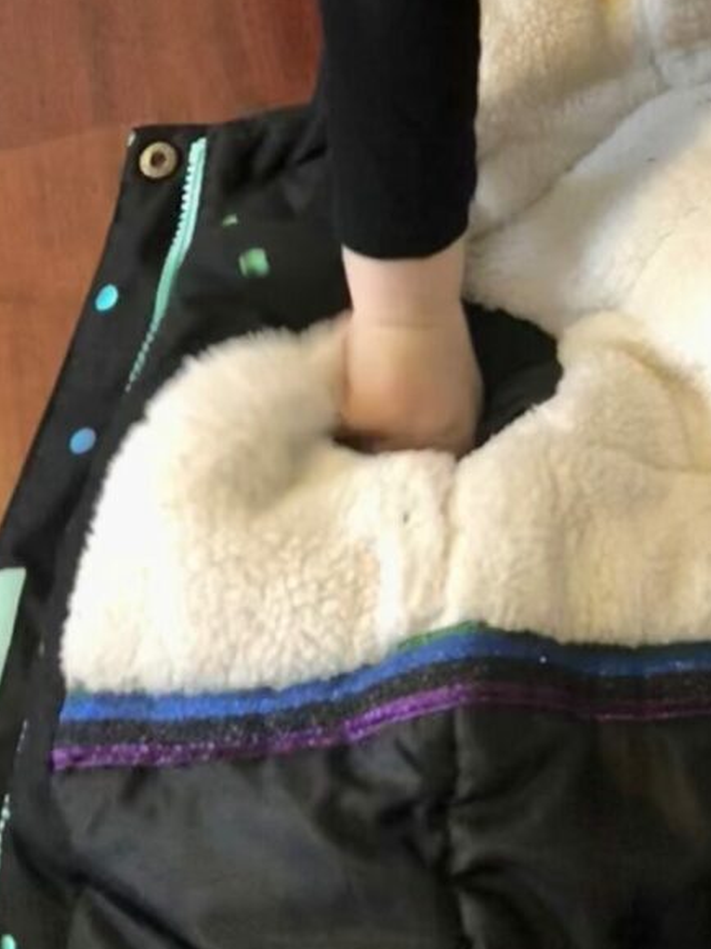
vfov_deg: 30.6
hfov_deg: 24.0
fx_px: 1589
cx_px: 724
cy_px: -23
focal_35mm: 58
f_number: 1.8
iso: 320
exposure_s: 1/30
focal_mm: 3.99
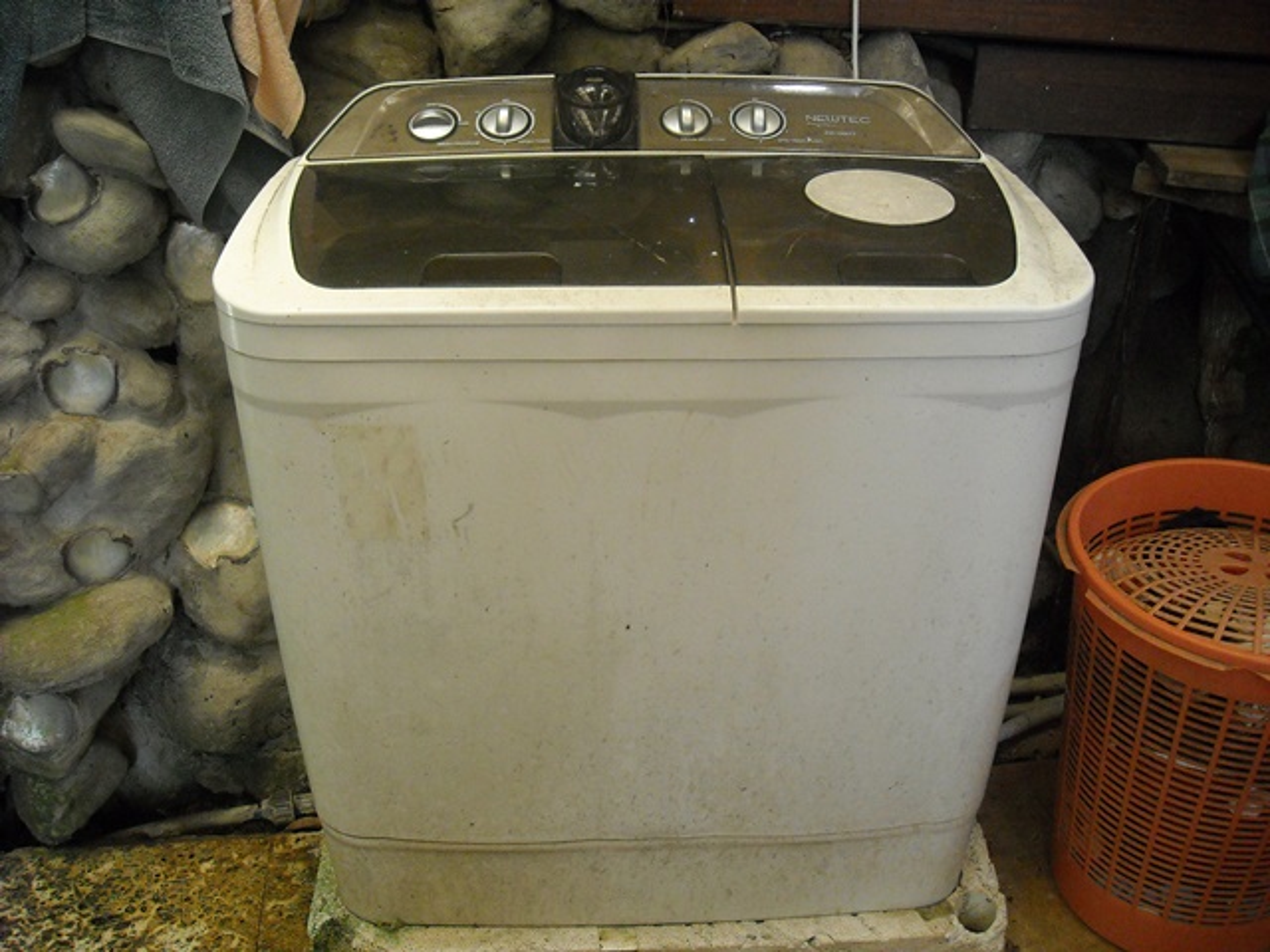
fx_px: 1284
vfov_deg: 40.7
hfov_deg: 52.6
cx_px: 635
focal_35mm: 35
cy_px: 476
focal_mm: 5.7
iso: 518
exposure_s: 1/176
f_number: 2.8
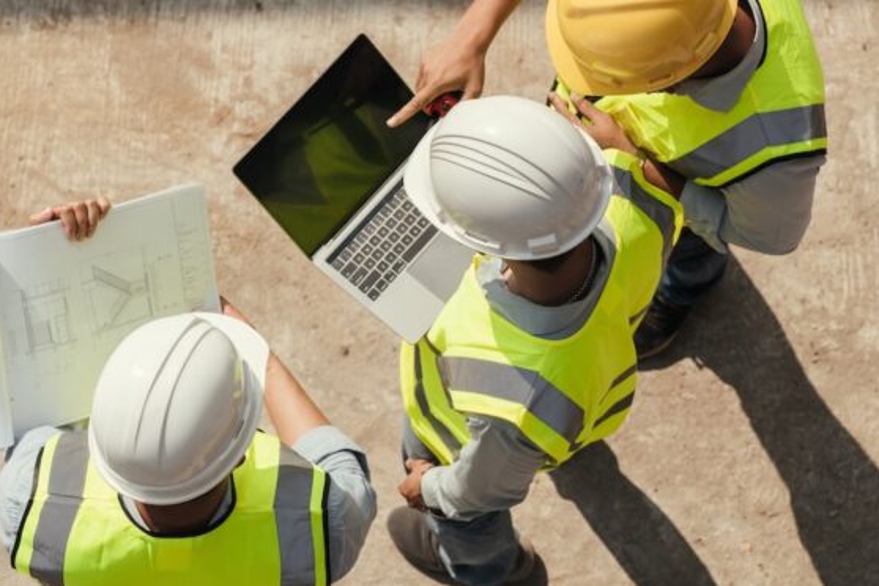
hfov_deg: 22.1
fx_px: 2246
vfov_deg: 14.8
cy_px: 195
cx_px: 384
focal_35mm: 92
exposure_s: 1/2000
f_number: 4
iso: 200
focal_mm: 57
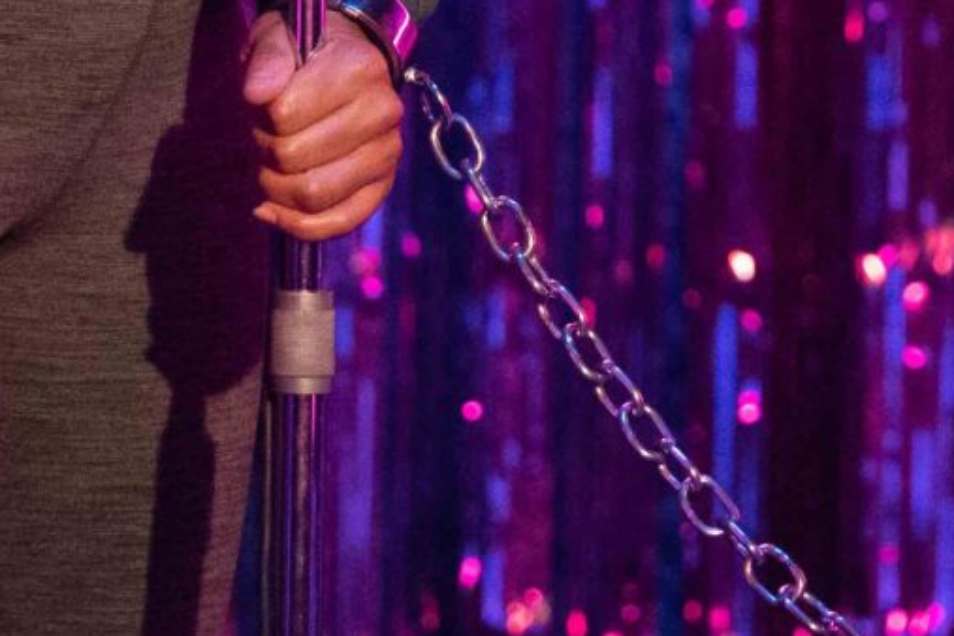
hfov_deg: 3.7
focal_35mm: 555
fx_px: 14706
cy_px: -323
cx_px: 888
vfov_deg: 2.5
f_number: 3.5
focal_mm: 110
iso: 10000
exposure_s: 1/125
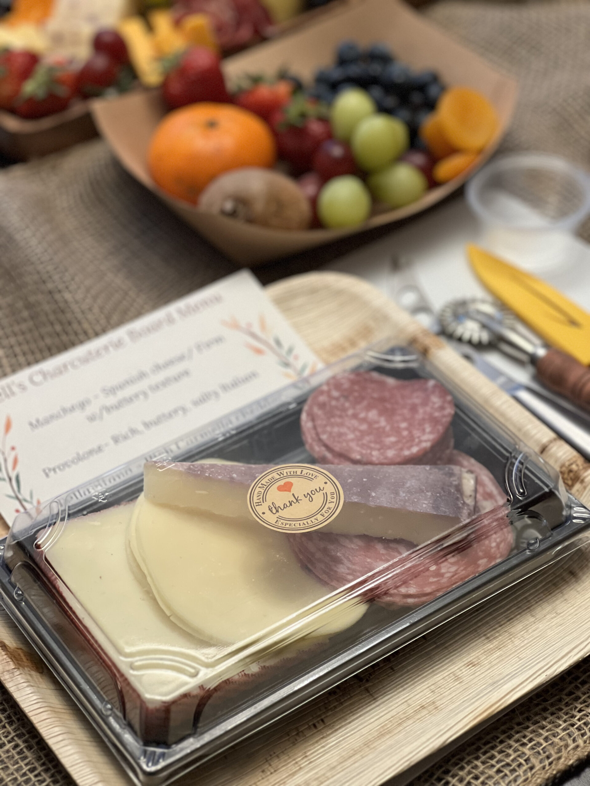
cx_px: 295
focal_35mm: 77
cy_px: 393
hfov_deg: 19.1
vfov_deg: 25.3
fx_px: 1750
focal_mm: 9
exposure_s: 1/40
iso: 320
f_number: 2.8
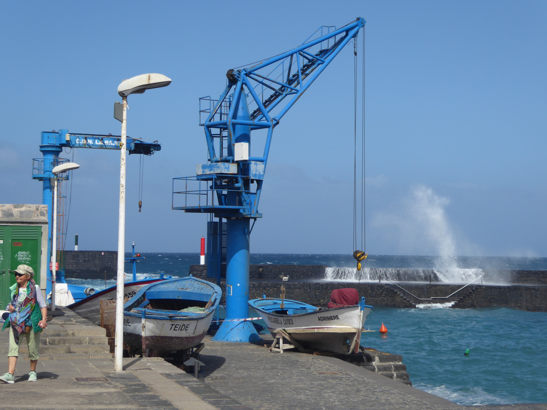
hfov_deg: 26.3
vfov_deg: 19.9
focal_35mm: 74
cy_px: 205
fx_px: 1169
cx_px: 274
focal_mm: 13.2
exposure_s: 1/640
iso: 80
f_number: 4.6
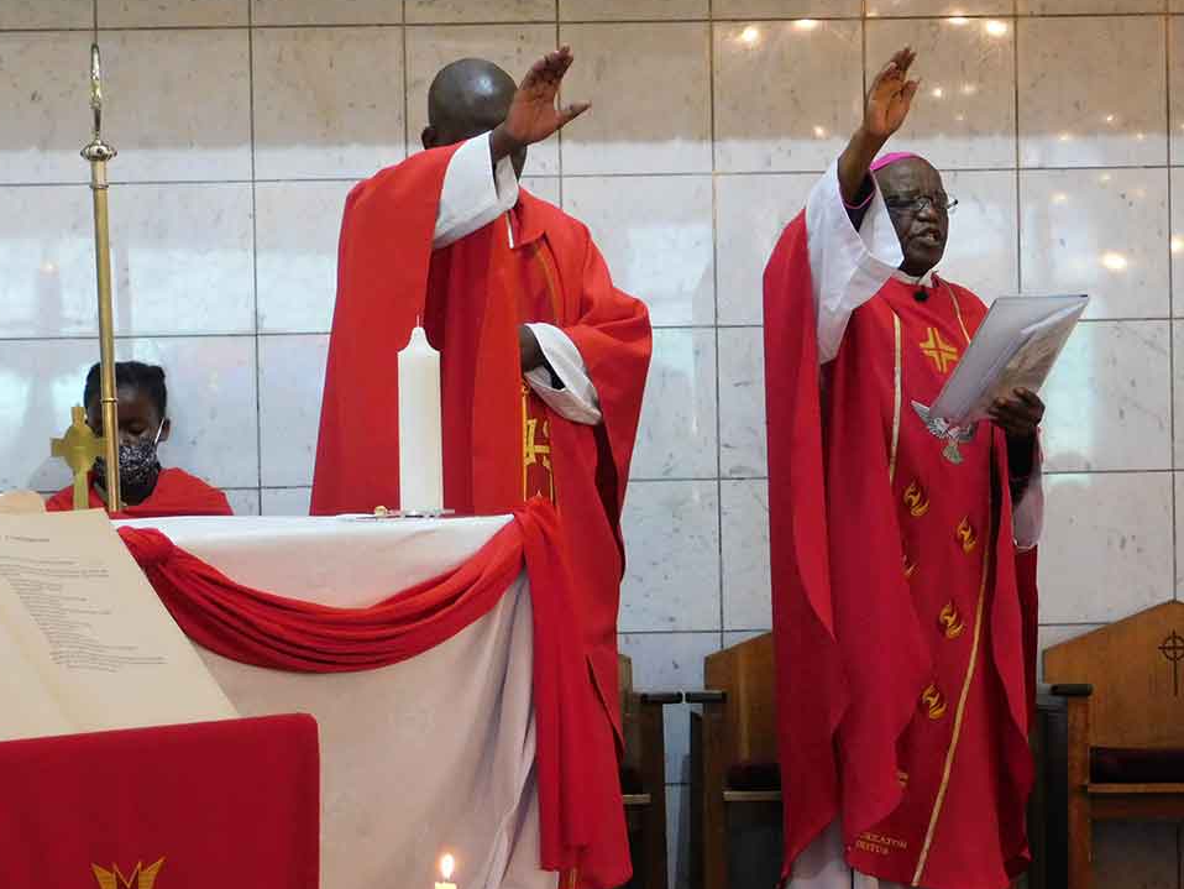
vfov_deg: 10.3
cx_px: 682
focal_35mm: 144
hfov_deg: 13.7
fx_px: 4927
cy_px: 488
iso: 800
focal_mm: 20.3
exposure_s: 1/25
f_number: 4.8
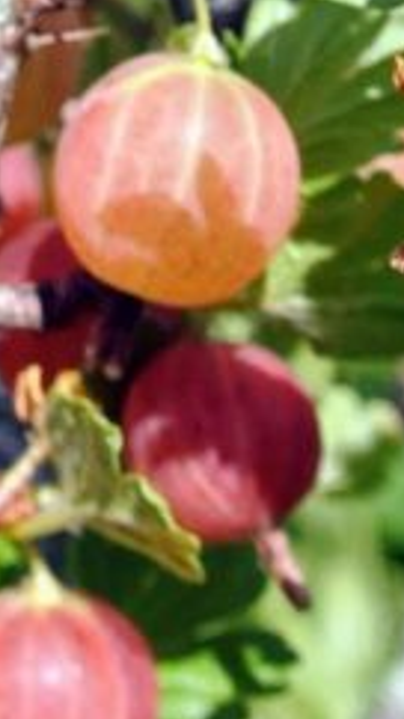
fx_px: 4574
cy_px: -267
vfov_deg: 8.8
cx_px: -36
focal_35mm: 240
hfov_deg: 5.0
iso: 100
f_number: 5.6
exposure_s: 1/400
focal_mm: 20.3
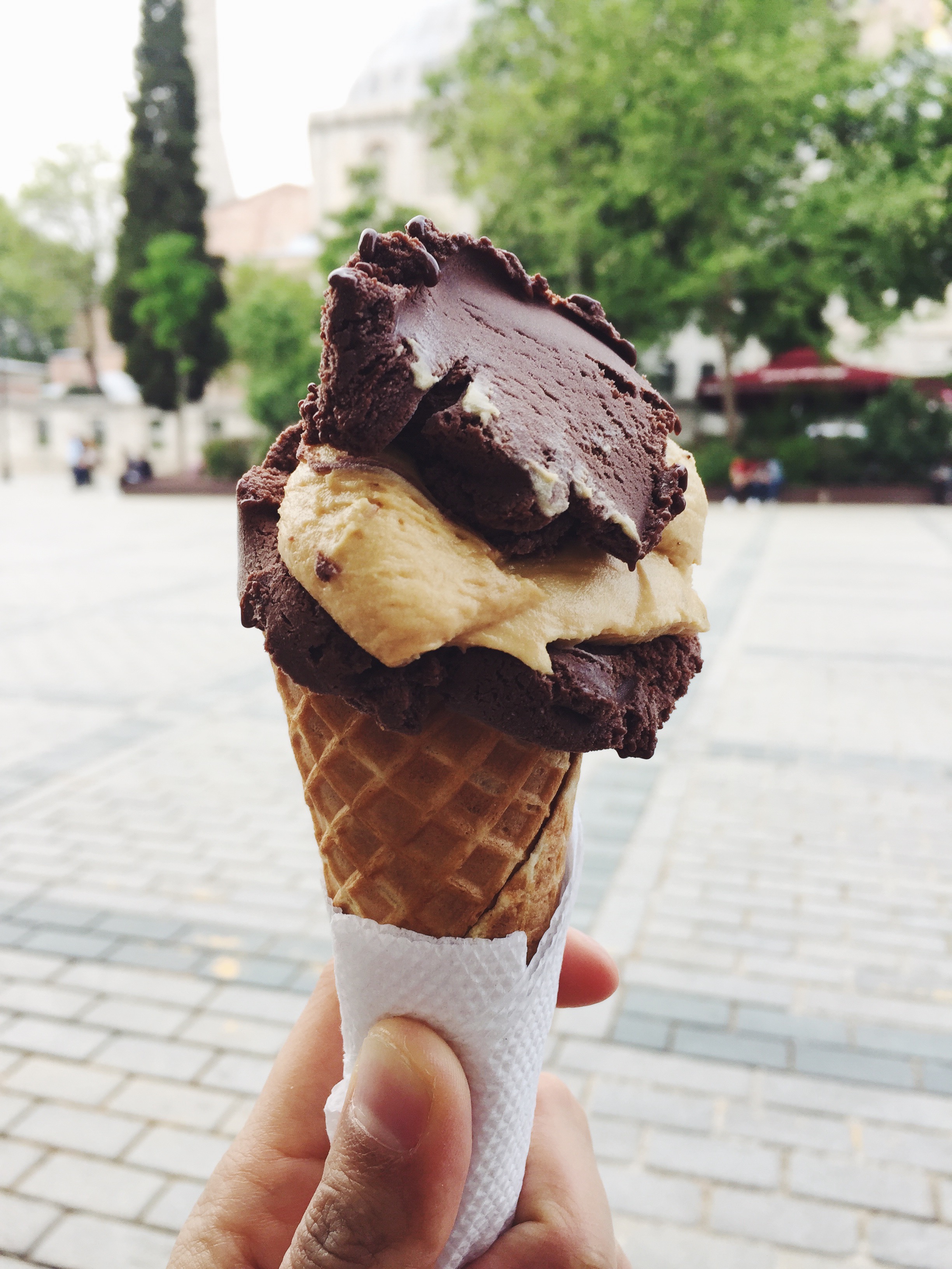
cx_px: 476
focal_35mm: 29
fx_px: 1063
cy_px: 634
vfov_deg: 61.7
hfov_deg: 48.2
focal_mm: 4.15
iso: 32
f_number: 2.2
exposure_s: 1/100
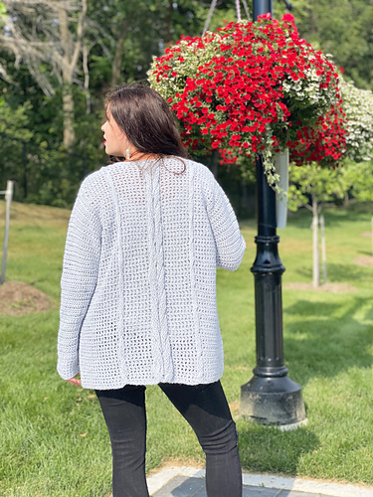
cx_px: 186
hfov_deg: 28.0
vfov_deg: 36.8
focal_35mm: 52
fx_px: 747
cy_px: 248
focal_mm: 6
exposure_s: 1/1546
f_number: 2
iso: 20
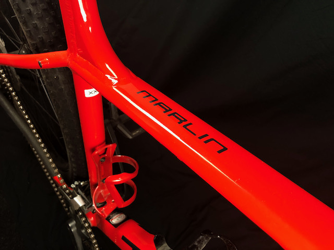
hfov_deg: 63.4
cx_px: 167
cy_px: 125
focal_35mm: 28
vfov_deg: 49.7
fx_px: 270
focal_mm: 4
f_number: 1.8
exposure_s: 1/15
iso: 50
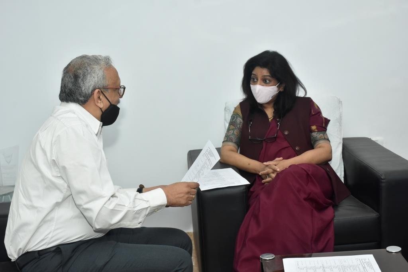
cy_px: 136
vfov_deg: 23.8
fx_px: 646
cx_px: 204
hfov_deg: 35.0
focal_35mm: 57
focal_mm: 38
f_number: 6.3
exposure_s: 1/160
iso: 1250
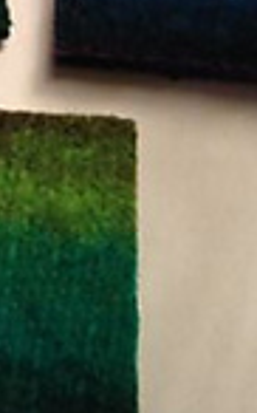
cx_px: -151
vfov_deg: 16.0
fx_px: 1347
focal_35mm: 120
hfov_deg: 10.5
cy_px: -192
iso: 80
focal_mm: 4.12
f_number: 2.4
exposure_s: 1/20
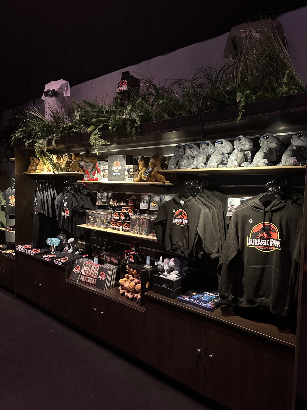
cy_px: 205
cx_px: 154
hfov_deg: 56.8
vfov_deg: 71.6
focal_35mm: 24
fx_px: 284
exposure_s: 1/30
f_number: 1.78
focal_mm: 6.86
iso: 1250
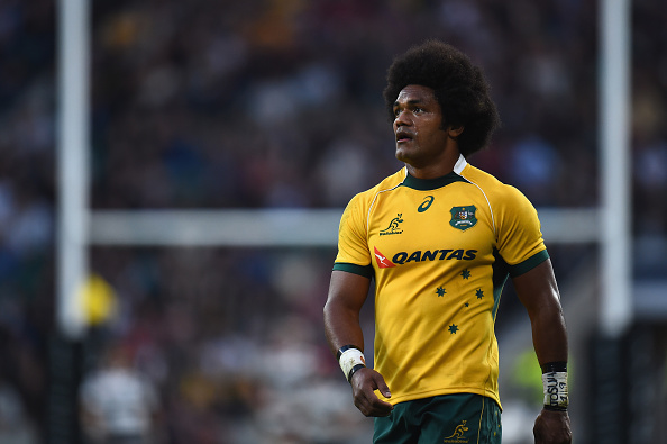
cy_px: 222
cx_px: 334
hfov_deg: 3.4
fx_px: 11107
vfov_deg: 2.3
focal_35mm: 600
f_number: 4
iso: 2000
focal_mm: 600
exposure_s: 1/1250
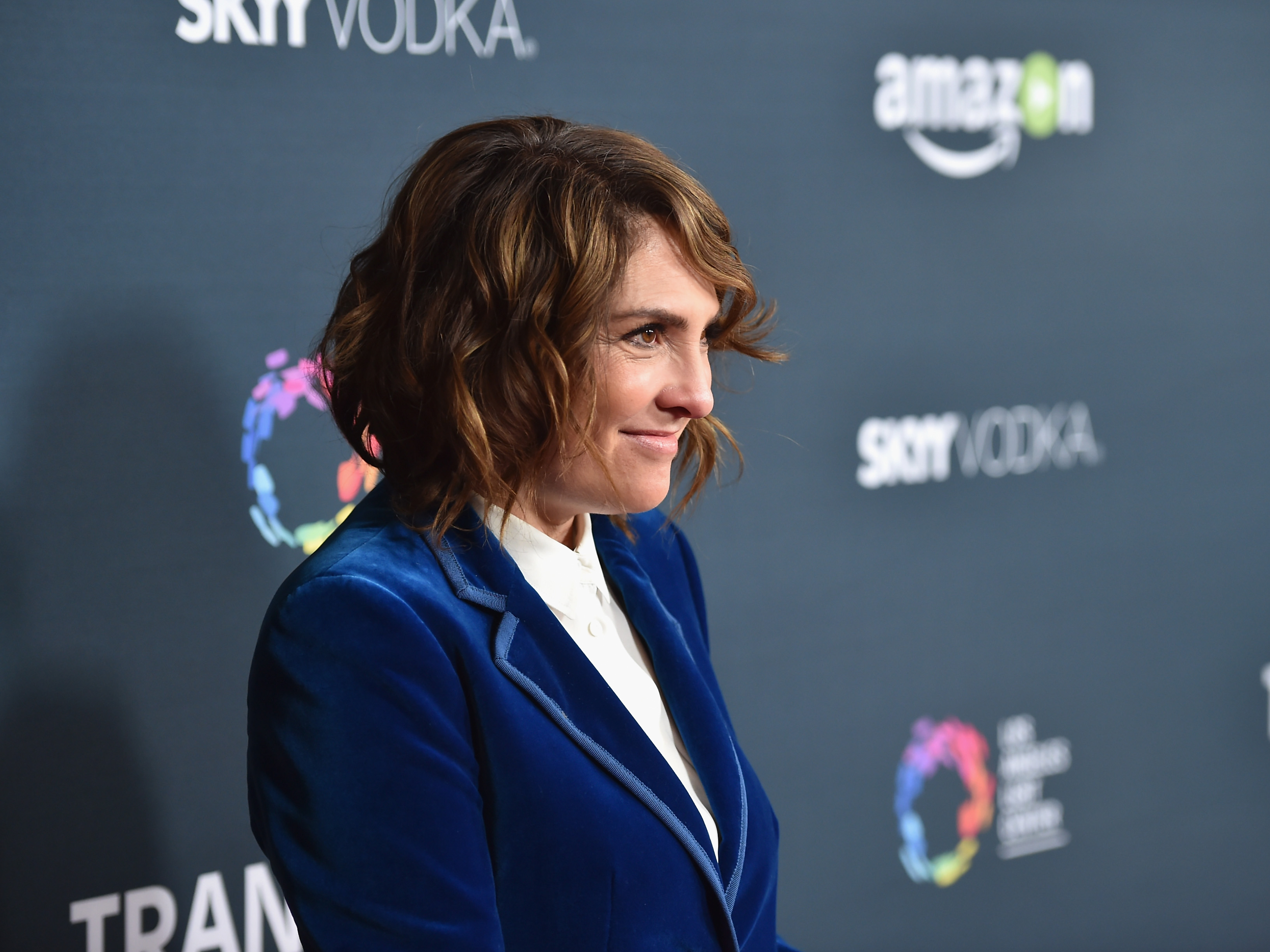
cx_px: 686
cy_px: 476
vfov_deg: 12.3
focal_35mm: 120
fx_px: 4403
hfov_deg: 16.4
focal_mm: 110
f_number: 4
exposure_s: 1/320
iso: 1600
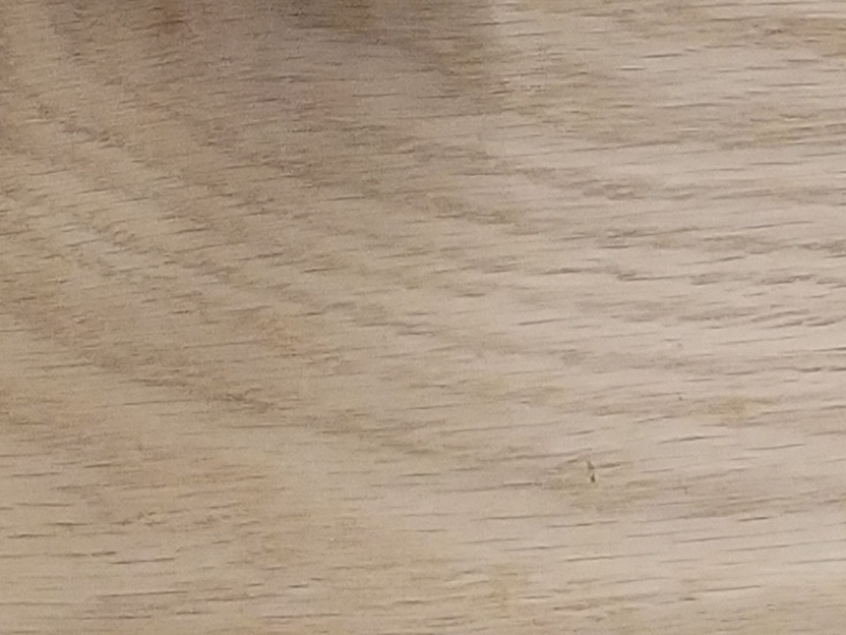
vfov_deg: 10.2
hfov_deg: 14.8
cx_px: -304
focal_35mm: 126
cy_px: -899
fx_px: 3079
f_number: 1.7
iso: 160
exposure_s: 1/60
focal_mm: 4.2
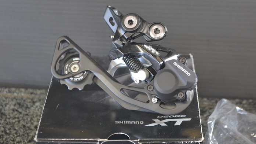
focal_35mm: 72
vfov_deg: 16.8
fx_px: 489
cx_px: 135
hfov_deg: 29.3
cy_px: 78
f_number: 5.3
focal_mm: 40
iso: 1800
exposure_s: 1/15
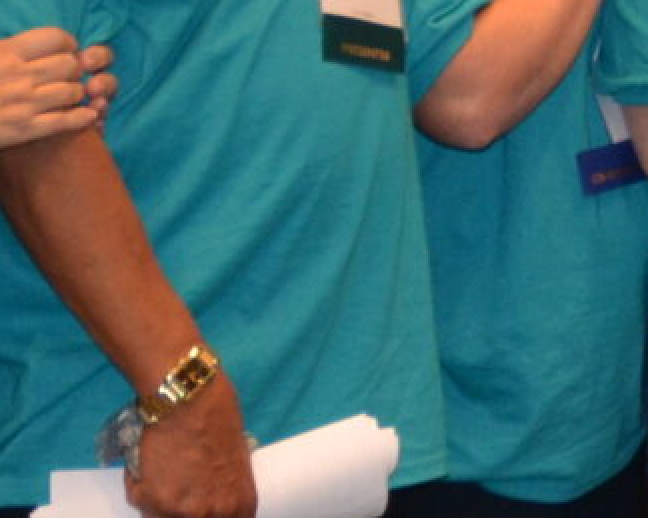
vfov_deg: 9.6
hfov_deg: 10.5
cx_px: 1534
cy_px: -6
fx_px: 3068
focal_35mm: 160
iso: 800
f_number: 3.5
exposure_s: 1/60
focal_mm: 18
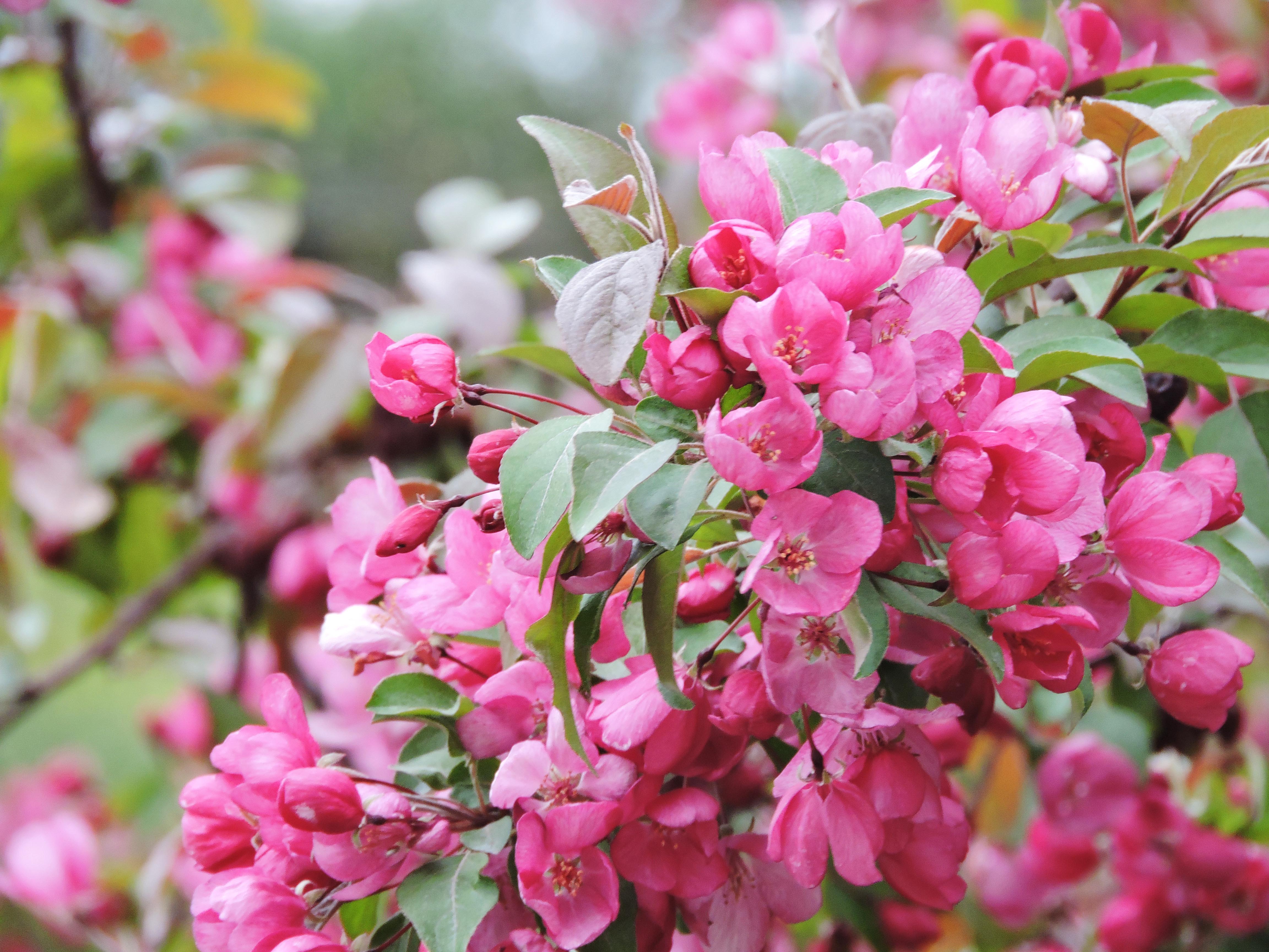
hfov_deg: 4.0
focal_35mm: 500
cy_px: 476
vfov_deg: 3.0
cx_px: 634
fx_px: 18330
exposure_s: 1/160
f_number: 5.6
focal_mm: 89.6
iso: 400
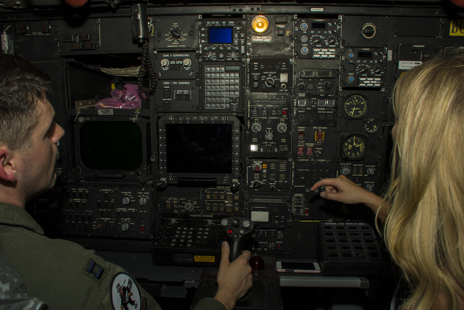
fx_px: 348
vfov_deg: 47.9
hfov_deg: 67.4
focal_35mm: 27
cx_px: 232
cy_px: 155
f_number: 5
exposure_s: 1/200
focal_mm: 18
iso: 100
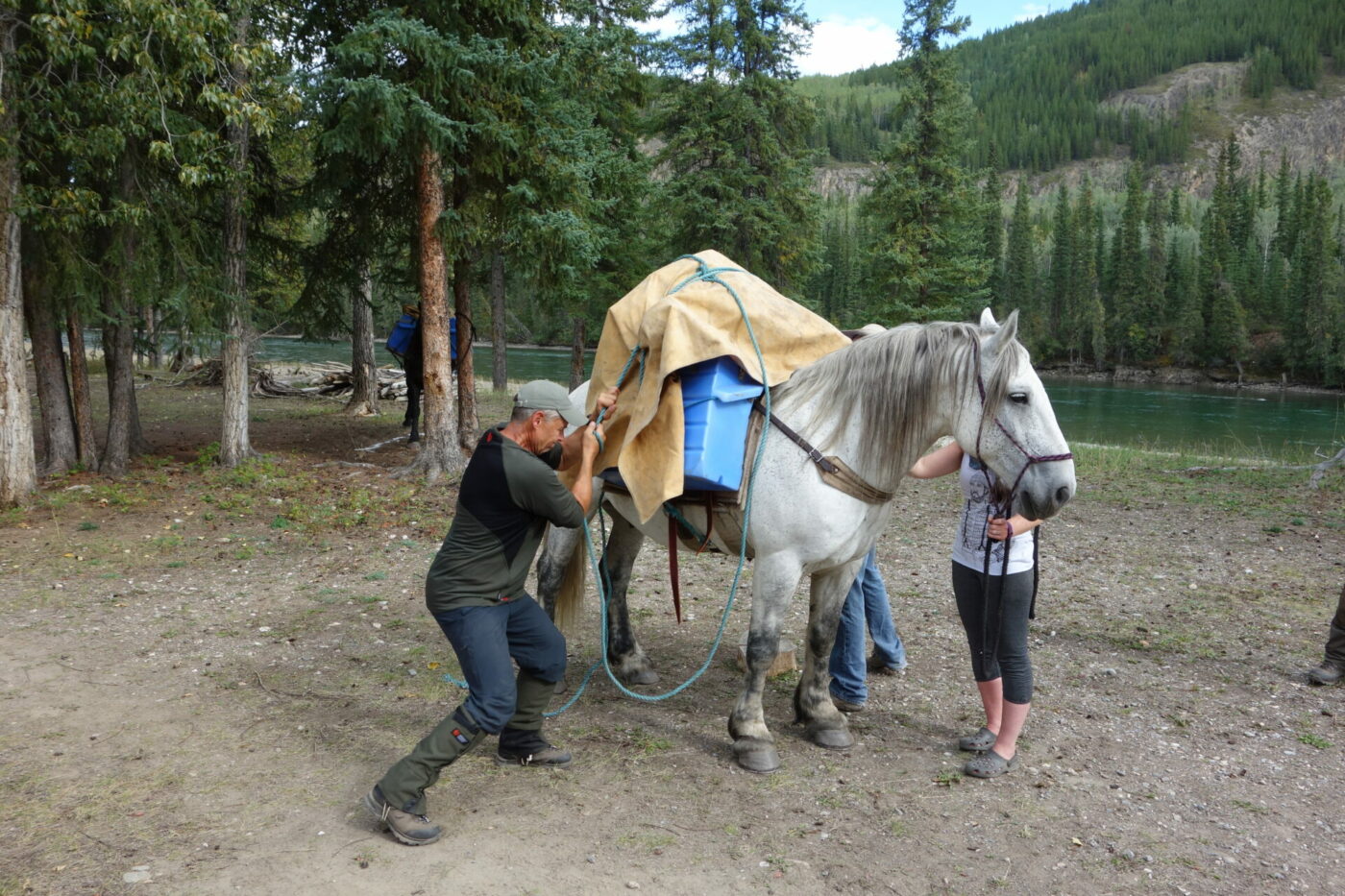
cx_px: 672
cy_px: 448
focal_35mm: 28
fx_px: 1046
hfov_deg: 65.5
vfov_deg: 46.4
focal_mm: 10.4
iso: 125
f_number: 5.6
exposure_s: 1/125
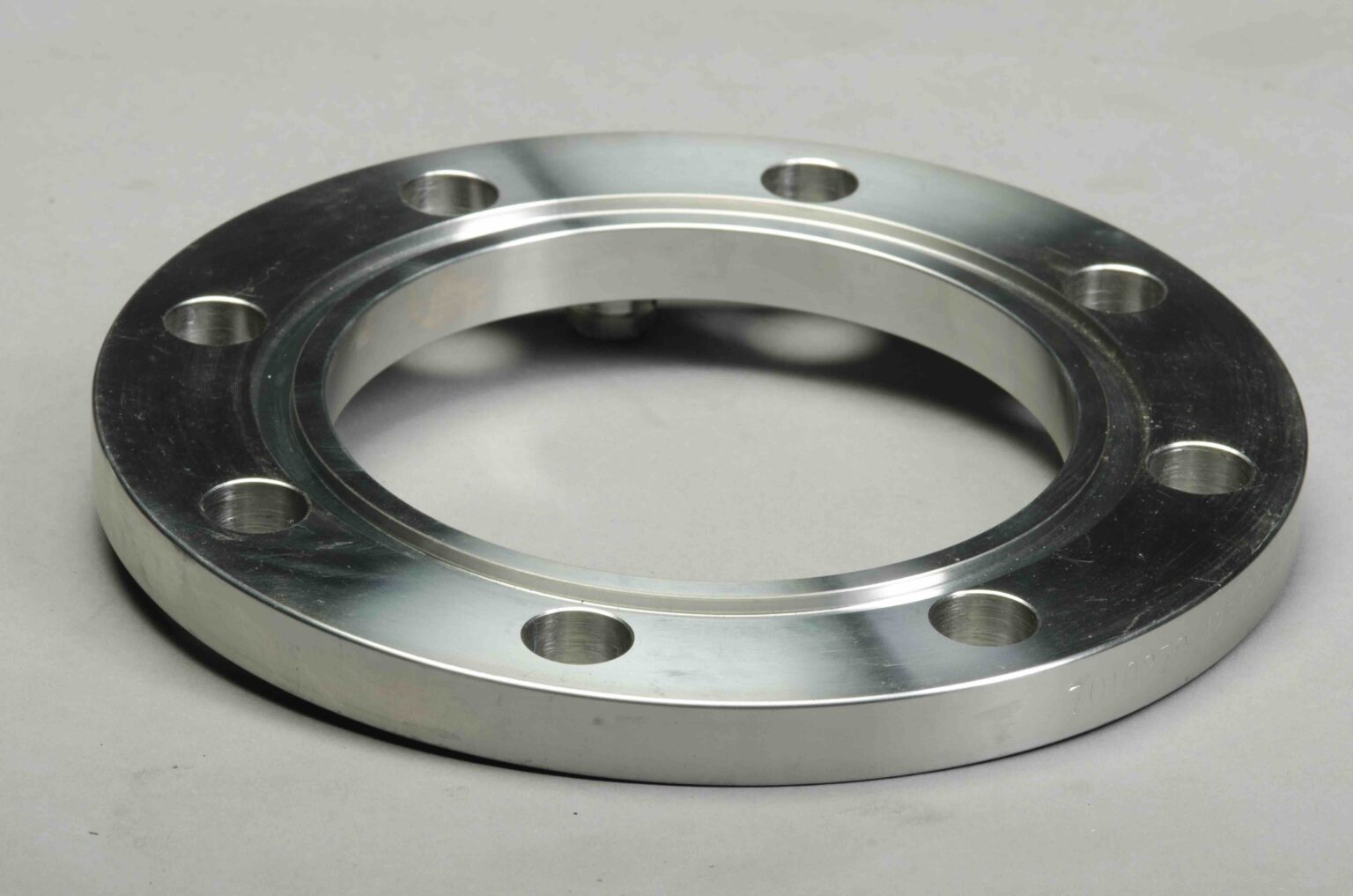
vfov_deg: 8.7
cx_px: 676
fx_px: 5906
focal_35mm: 158
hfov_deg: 13.1
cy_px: 448
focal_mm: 105
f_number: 16
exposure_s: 1/200
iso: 200
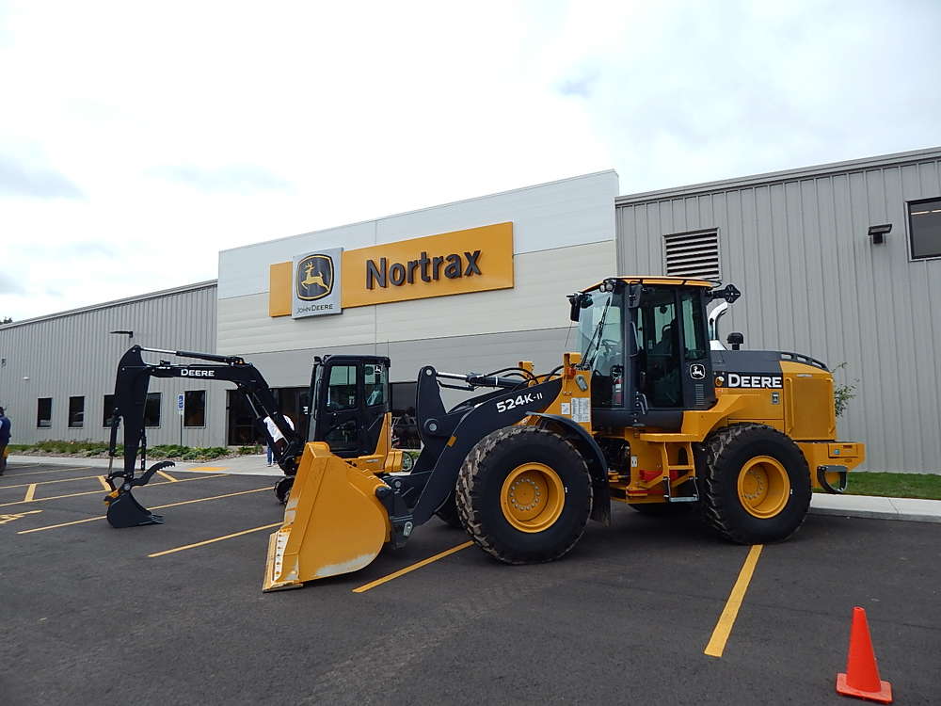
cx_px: 470
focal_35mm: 22
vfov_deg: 61.1
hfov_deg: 76.4
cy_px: 353
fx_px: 598
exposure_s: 1/400
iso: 125
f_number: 6
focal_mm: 4
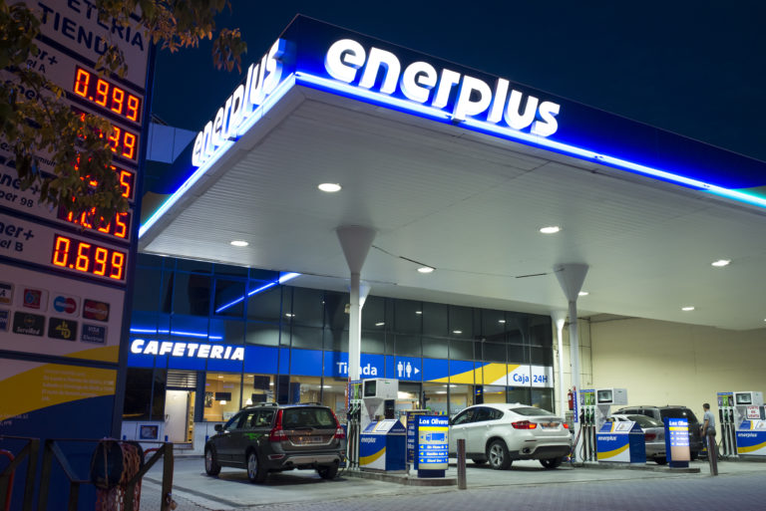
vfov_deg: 37.9
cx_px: 383
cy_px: 256
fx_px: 745
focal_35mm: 35
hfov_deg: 54.4
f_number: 8
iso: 1600
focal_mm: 35
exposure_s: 1/25
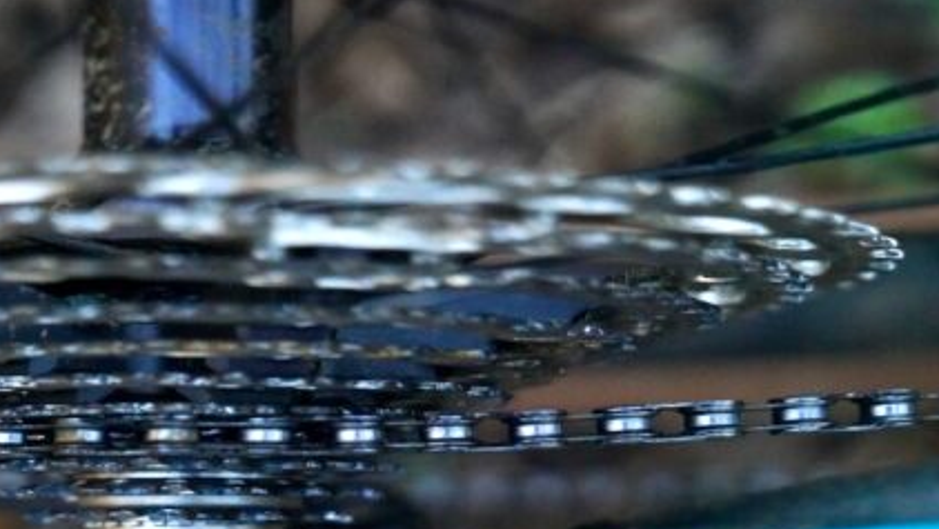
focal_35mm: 93
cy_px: 440
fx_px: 2317
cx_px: 209
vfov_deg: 13.0
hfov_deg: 22.6
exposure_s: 1/8000
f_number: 2.8
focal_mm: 50
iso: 10000
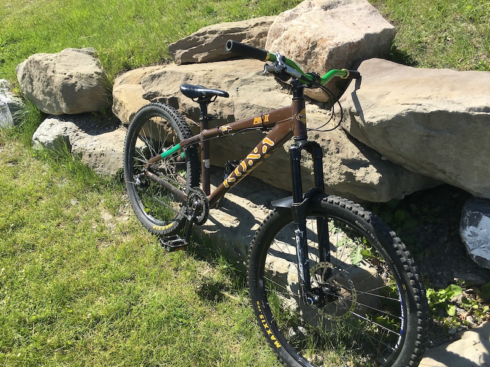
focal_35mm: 29
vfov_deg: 48.2
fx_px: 411
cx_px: 245
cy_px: 184
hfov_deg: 61.7
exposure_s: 1/1131
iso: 25
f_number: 2.2
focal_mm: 4.15
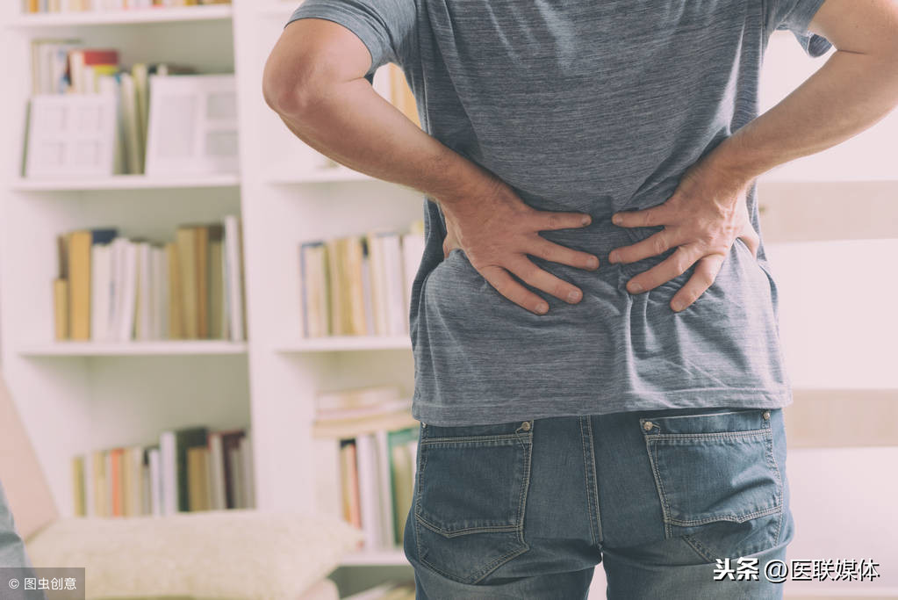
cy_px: 300
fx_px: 3993
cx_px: 449
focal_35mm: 160
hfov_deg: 12.8
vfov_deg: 8.6
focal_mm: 160
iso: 160
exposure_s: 1/160
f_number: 6.3
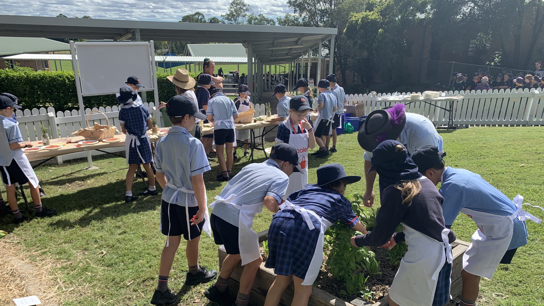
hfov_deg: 66.1
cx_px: 271
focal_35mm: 29
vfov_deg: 39.8
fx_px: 418
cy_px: 199
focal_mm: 4.25
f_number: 1.8
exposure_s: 1/1585
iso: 25
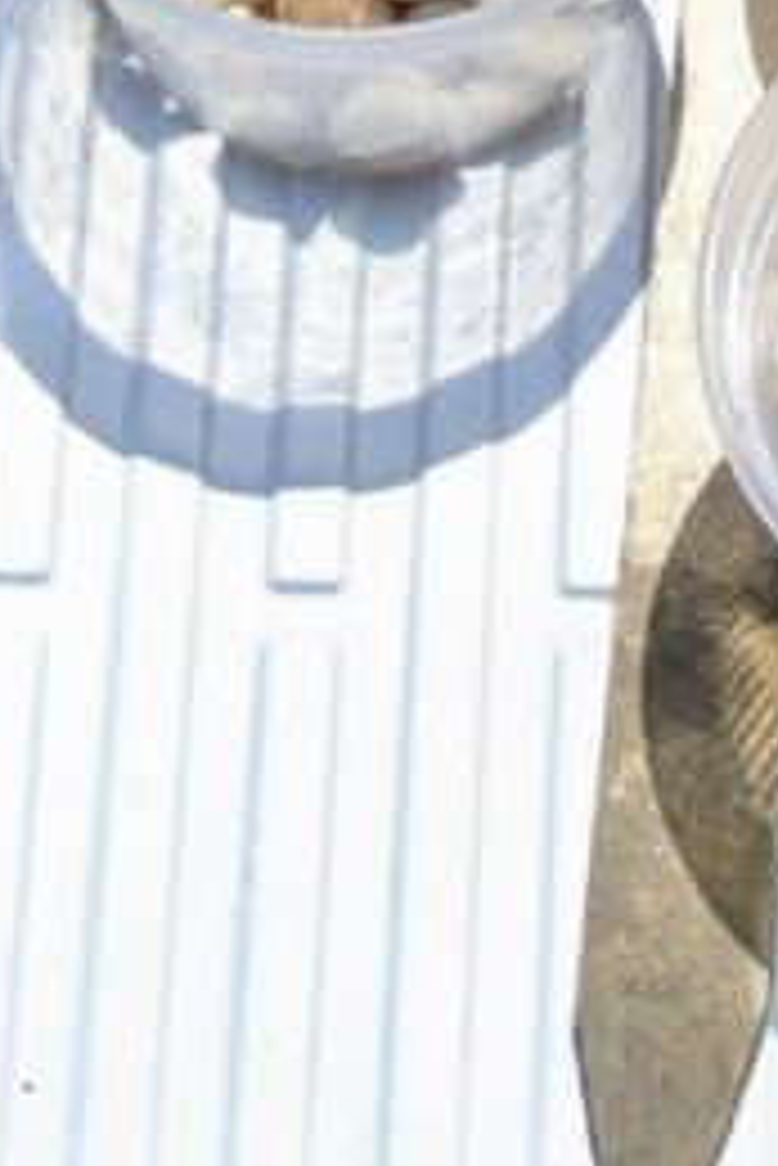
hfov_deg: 7.0
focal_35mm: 195
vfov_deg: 9.9
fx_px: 6312
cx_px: 877
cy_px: -1002
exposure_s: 1/1000
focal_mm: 16.3
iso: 100
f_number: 5
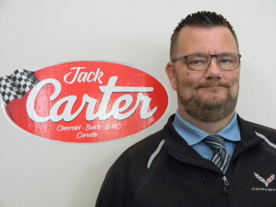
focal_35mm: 83
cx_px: 138
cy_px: 104
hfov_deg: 23.6
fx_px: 662
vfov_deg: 17.8
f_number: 4.5
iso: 200
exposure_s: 1/14.1
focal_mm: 15.1
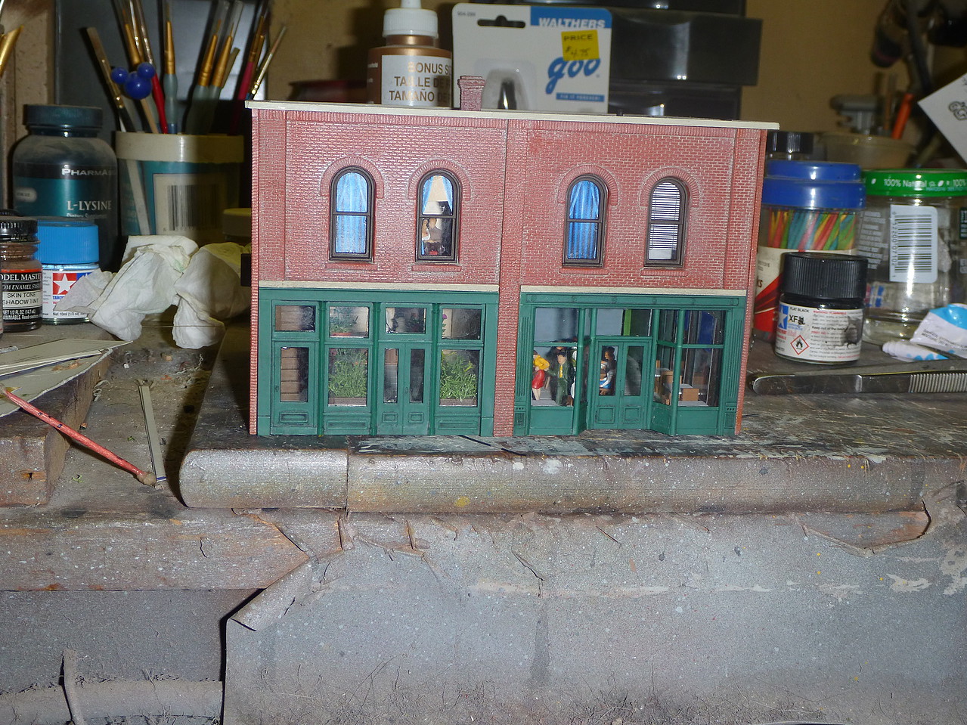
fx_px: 1229
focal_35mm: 44
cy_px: 362
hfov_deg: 42.9
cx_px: 484
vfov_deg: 32.9
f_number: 4.3
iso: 100
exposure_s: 1/60
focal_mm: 7.8
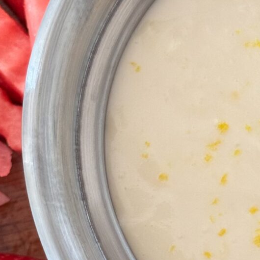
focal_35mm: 123
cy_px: 195
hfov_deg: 14.2
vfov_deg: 14.1
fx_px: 1045
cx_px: 145
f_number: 1.8
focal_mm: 6.76
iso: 250
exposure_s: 1/40
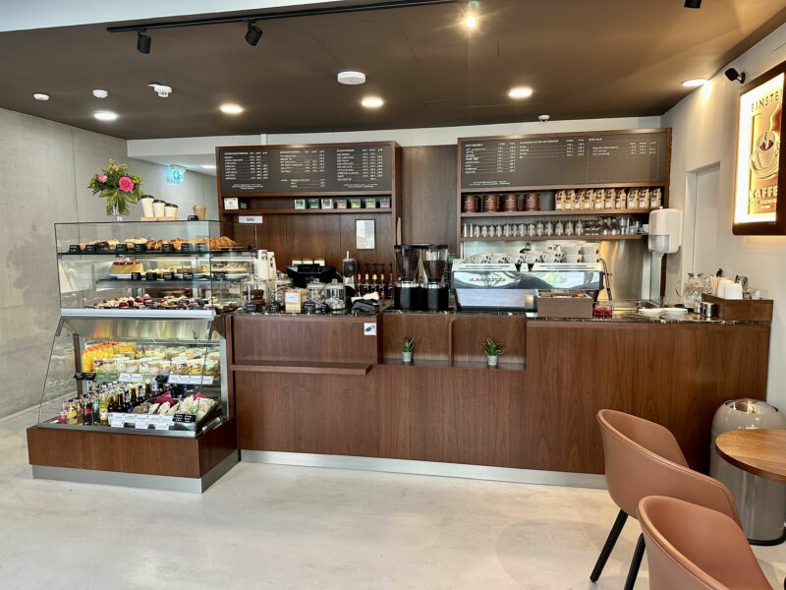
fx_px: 545
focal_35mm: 24
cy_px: 295
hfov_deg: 71.6
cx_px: 393
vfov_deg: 56.8
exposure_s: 1/100
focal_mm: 6.86
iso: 200
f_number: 1.78
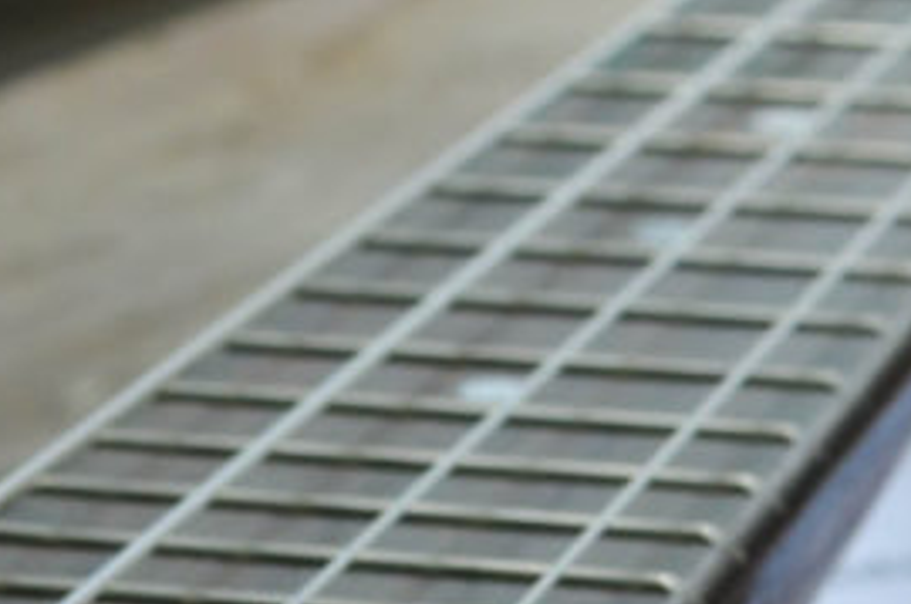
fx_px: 7549
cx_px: 682
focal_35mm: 299
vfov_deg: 4.5
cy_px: 1389
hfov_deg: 6.9
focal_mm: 35
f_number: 8
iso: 125
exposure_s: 1/10
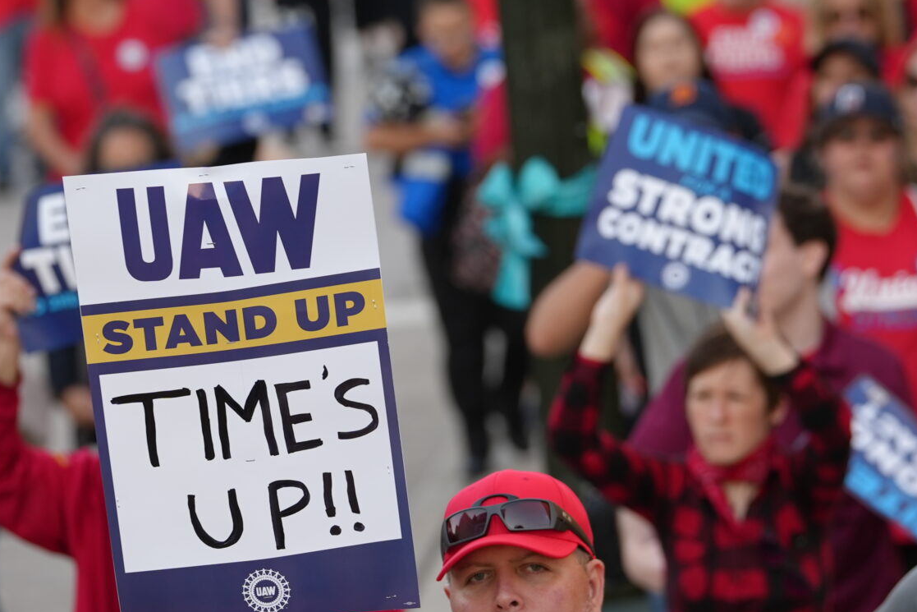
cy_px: 357
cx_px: 421
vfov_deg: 3.6
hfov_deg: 5.5
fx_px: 9629
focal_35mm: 378
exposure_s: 1/200
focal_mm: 165
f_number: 4
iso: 200
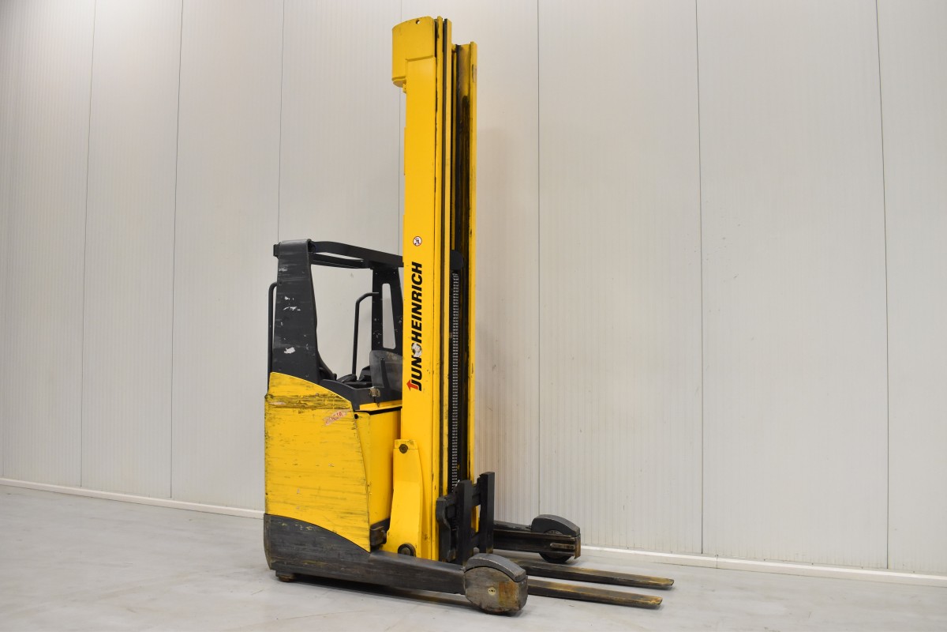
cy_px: 316
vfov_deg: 43.6
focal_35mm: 30
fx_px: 789
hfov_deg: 61.9
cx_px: 474
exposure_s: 1/50
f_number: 6.3
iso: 1600
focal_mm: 20
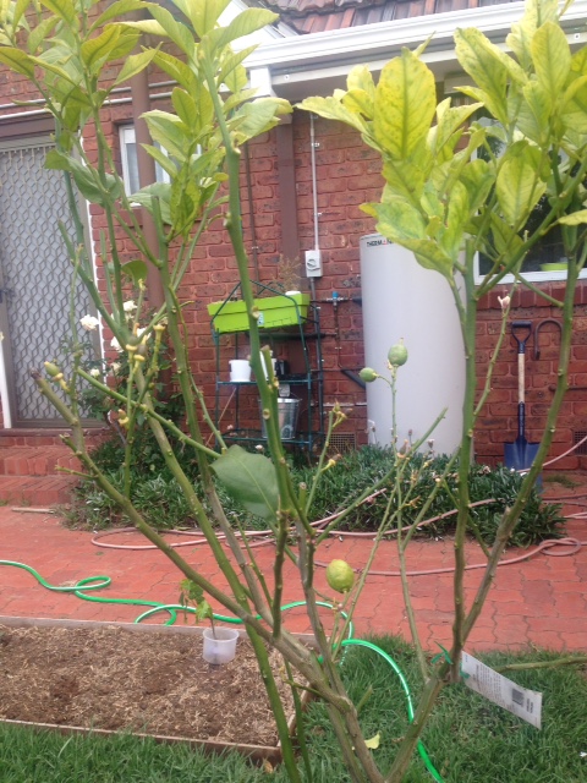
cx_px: 294
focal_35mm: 33
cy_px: 392
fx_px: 746
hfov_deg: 42.9
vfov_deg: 55.4
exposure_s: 1/167
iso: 50
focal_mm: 4.12
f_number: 2.4
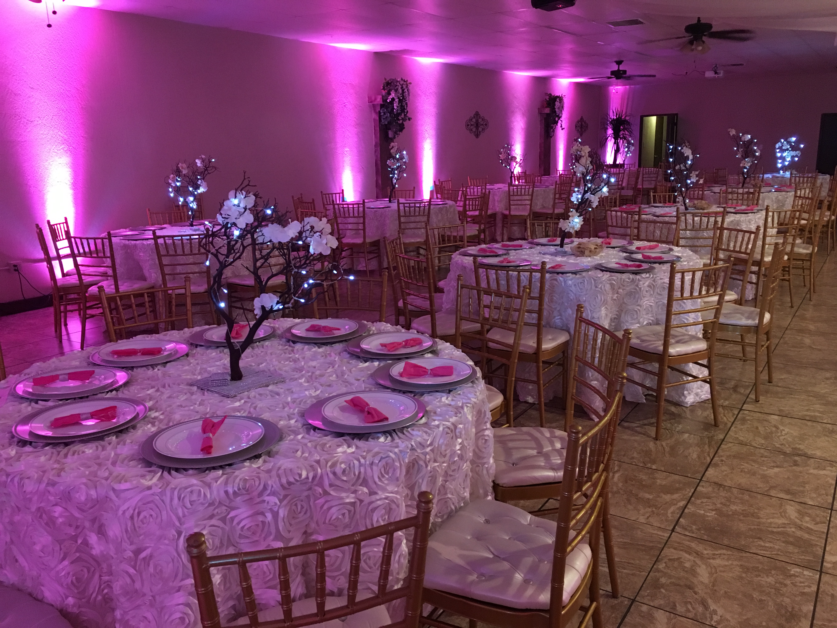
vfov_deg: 48.2
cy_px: 314
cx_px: 418
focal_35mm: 29
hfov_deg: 61.7
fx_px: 701
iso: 200
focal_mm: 4.15
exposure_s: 1/15
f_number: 2.2
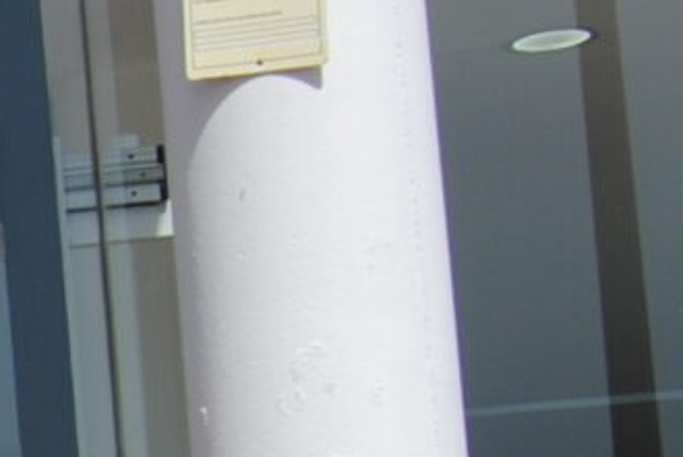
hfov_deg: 7.3
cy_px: 877
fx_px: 4863
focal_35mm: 256
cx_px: -1215
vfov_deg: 5.3
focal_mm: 22
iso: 100
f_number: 9
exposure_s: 1/320
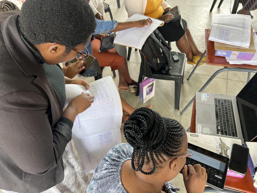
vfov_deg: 53.1
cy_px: 96
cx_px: 128
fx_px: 193
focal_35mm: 26
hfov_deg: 67.3
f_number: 1.5
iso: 125
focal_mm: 5.7
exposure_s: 1/121
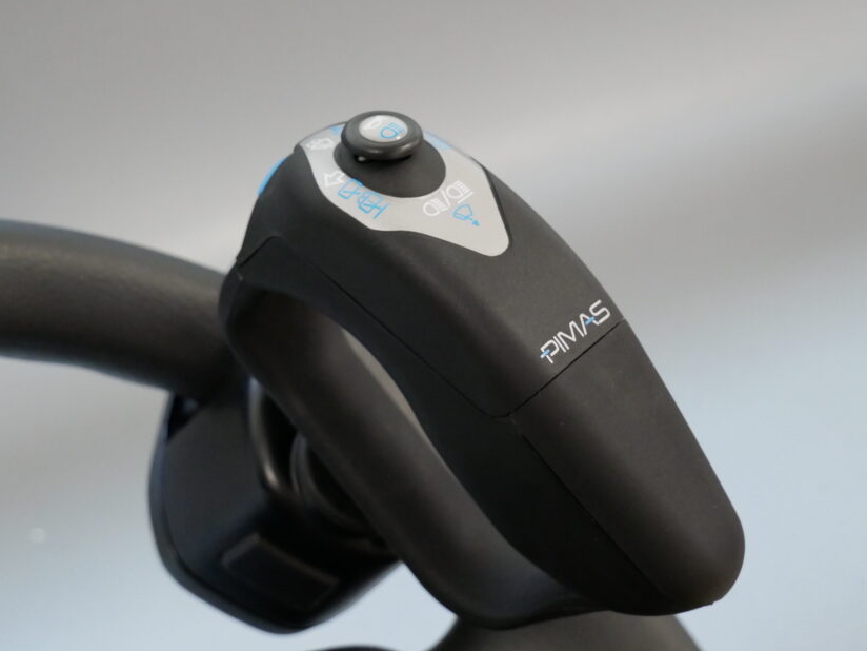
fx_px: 2054
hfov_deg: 23.8
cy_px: 349
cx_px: 355
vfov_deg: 18.0
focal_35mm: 82
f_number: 5.1
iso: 2500
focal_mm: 33
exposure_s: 1/80
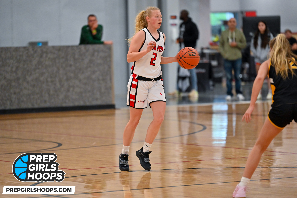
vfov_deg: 6.9
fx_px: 1649
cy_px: 99
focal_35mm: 200
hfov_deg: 10.3
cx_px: 148
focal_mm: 200
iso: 4000
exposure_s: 1/1250
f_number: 2.8
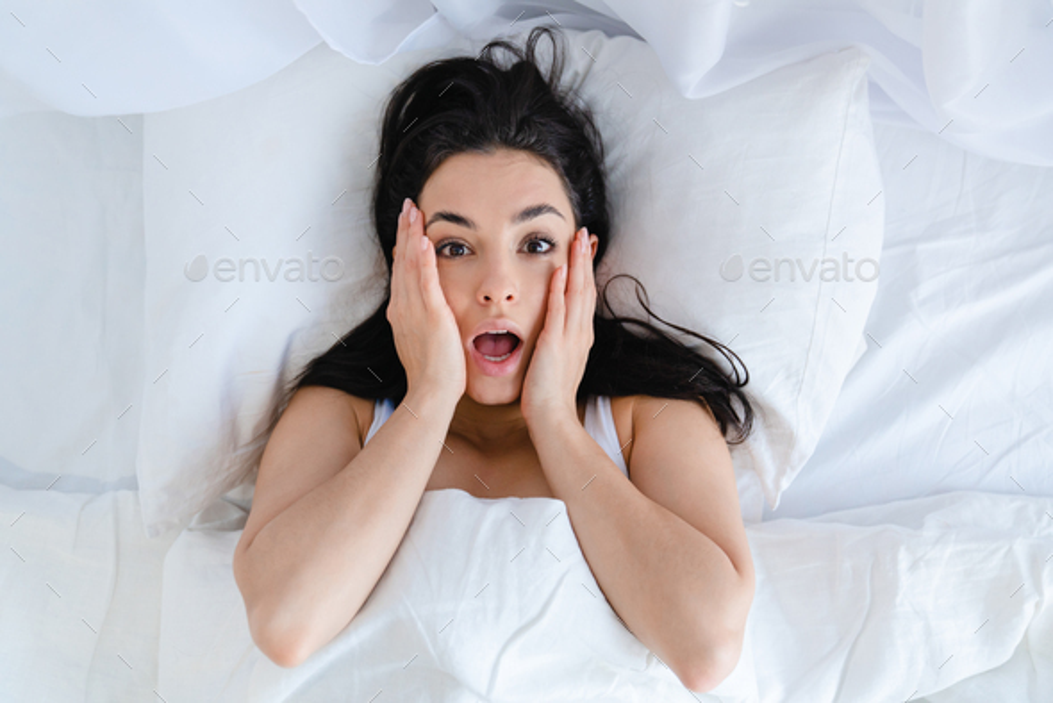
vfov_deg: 32.7
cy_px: 352
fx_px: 1200
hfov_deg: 47.4
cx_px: 526
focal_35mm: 41
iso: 800
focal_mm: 41
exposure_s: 1/160
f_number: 2.8
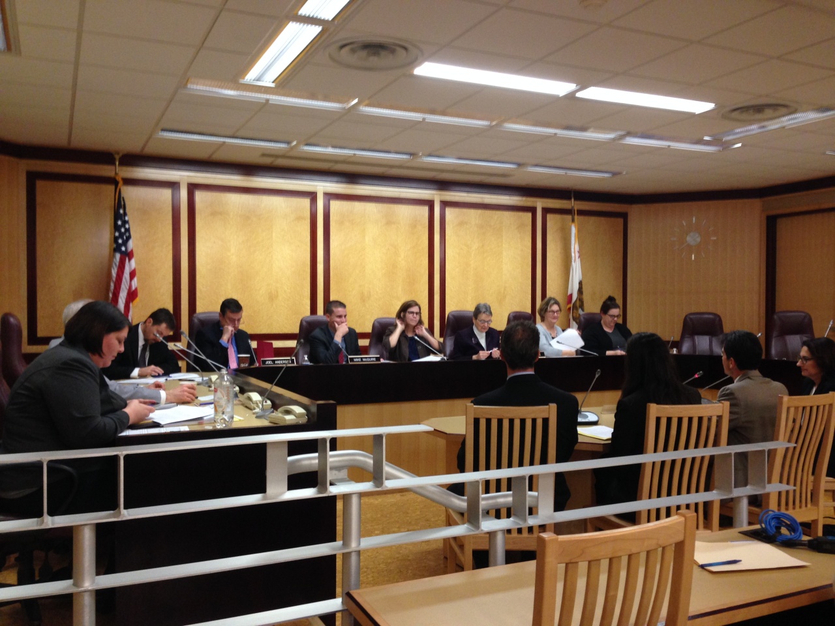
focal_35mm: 33
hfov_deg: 55.4
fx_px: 796
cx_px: 418
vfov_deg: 42.9
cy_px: 313
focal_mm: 4.12
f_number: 2.4
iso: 125
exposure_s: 1/20
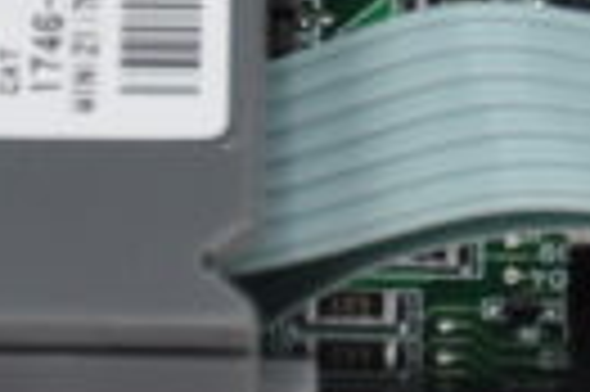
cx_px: 518
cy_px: -315
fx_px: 17252
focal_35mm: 1054
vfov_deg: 1.3
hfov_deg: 2.0
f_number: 6.3
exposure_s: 1/160
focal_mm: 90
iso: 200
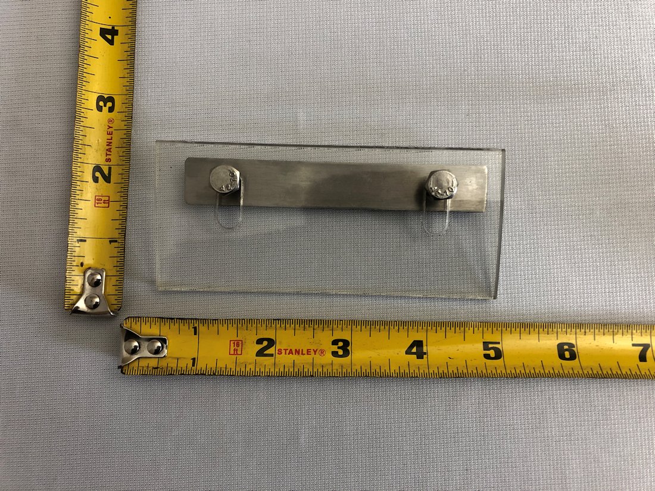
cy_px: 246
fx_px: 530
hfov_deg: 63.4
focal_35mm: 28
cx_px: 328
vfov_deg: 49.7
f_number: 1.8
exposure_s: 1/30
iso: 32
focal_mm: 3.99
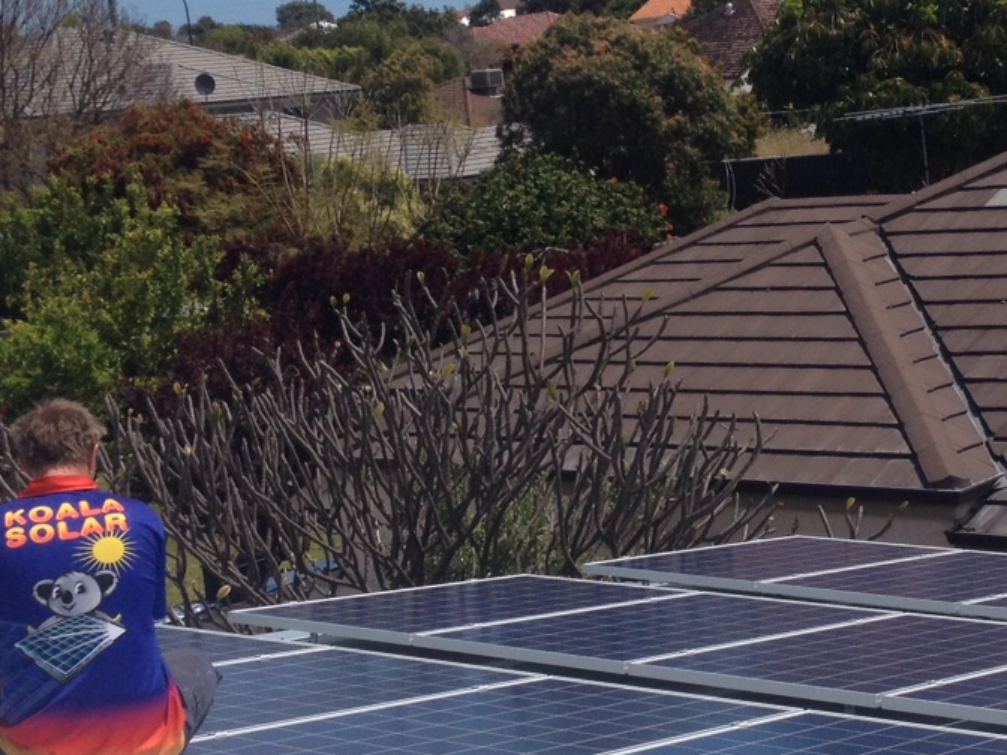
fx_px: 2473
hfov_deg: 22.8
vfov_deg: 17.4
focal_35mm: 85
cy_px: 352
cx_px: 736
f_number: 2.4
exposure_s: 1/3247
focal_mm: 4.28
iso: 50
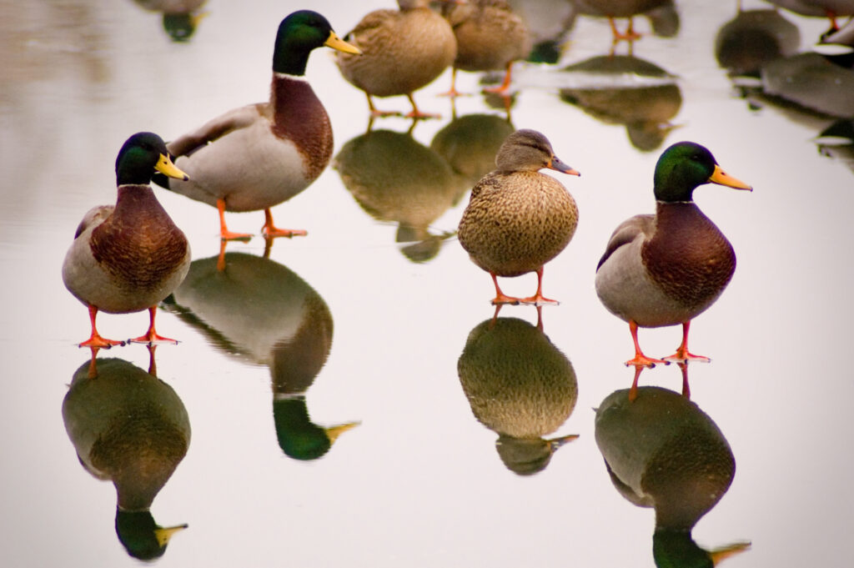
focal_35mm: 450
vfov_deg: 3.1
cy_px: 284
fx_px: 10666
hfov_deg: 4.6
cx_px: 427
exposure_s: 1/200
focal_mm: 300
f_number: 5.6
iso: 800
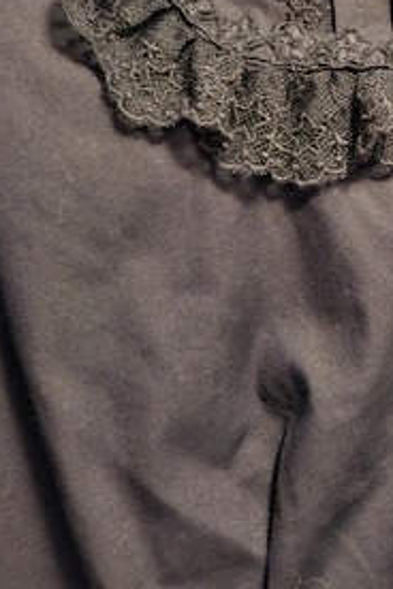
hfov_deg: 22.0
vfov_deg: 32.7
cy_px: -3
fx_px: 917
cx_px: 493
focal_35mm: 56
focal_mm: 5.54
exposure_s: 1/9
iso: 1250
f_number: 1.8
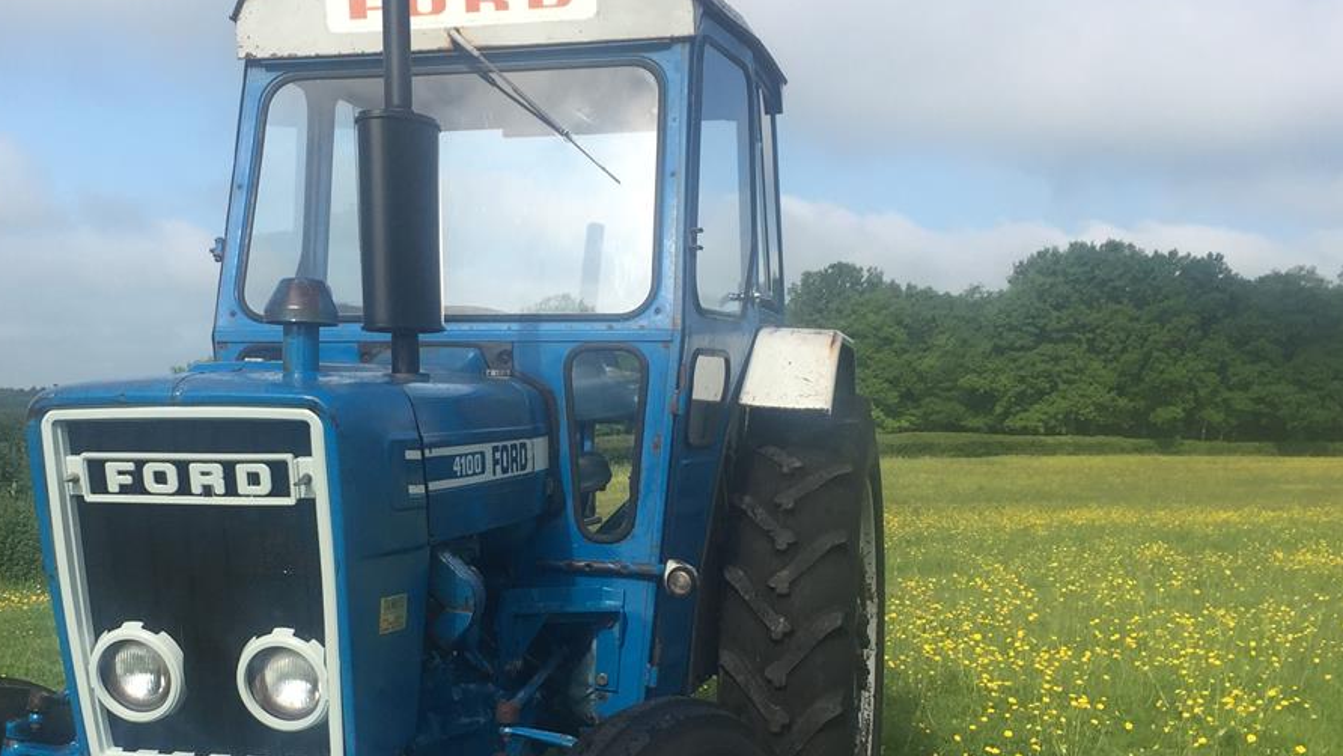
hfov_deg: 40.2
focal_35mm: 51
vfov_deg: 23.4
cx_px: 464
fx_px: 1816
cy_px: 486
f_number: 2.2
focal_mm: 4.15
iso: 32
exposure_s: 1/1721
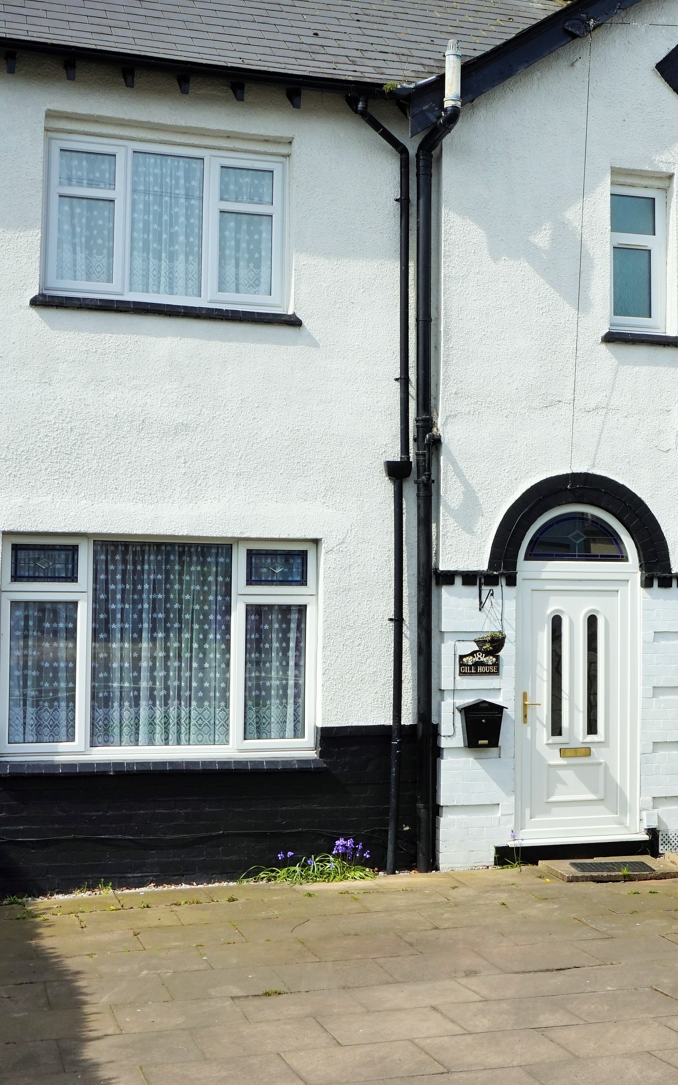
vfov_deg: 39.6
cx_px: 513
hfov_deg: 25.0
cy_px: 535
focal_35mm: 51
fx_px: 1508
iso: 100
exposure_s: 1/100
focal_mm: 18
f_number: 14
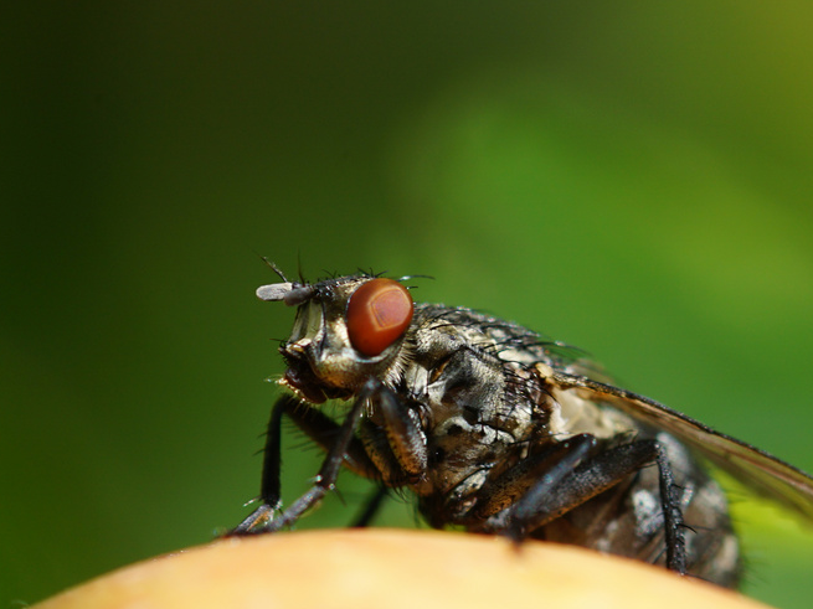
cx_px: 530
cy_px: 380
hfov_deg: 6.2
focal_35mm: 321
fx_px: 7538
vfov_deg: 4.6
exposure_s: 1/200
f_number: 4
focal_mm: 90
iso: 100
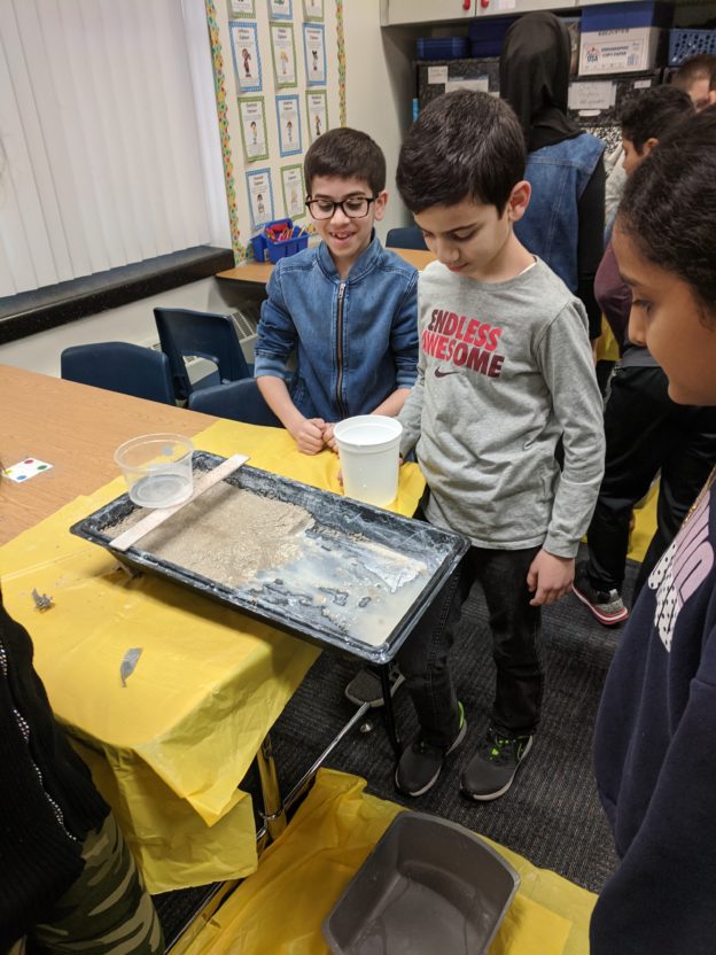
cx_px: 358
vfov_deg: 67.3
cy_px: 478
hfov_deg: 53.1
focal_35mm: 26
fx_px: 717
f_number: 2
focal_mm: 4.67
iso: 301
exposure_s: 1/60
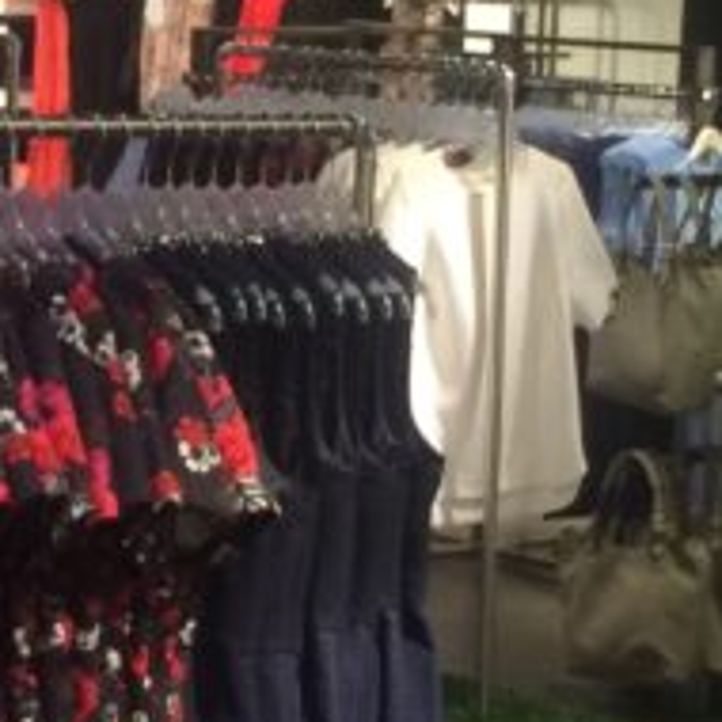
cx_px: 300
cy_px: 471
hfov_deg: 12.6
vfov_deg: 12.6
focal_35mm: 138
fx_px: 3256
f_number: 2.2
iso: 80
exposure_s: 1/33
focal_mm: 4.15
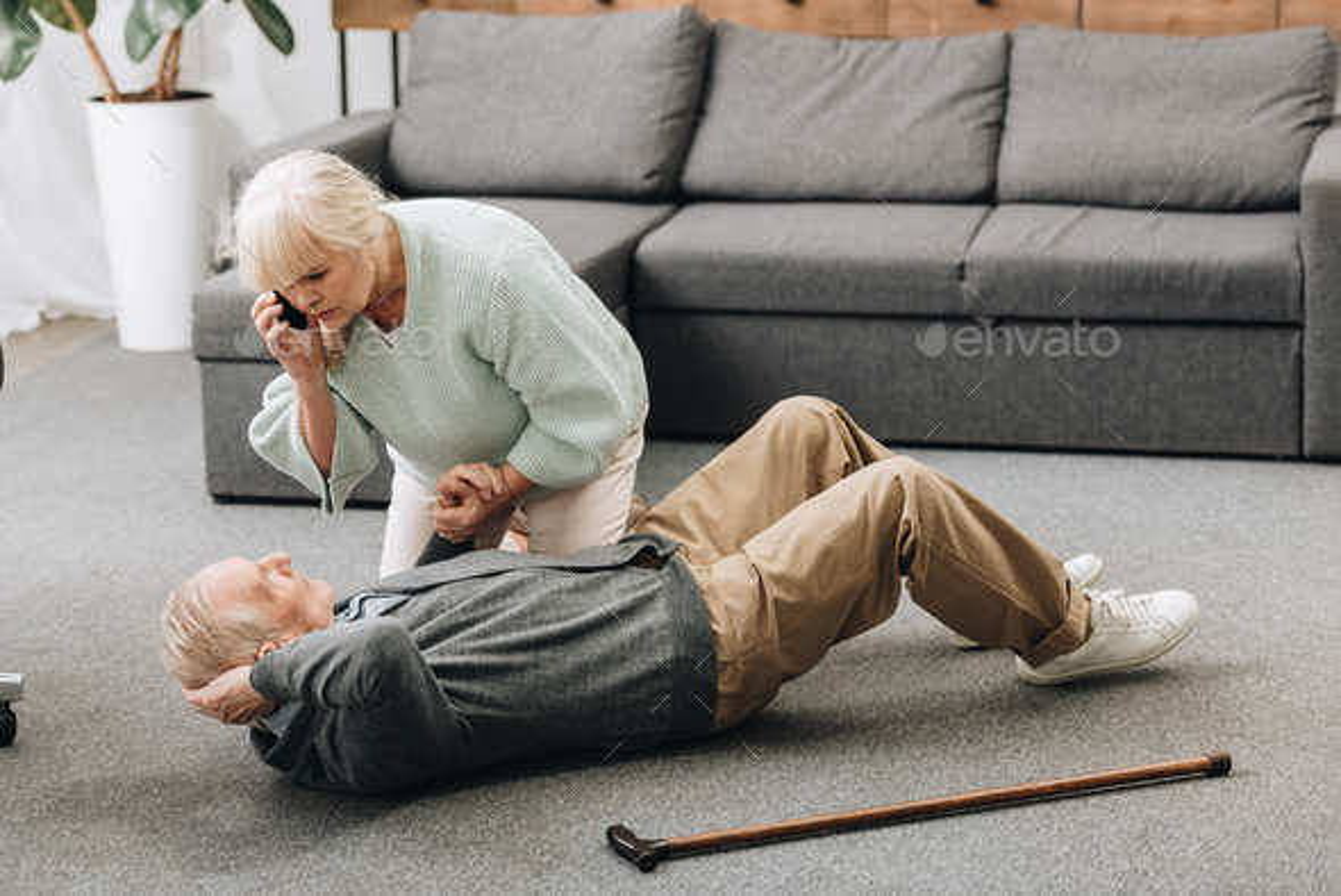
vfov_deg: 15.2
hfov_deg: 22.6
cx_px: 670
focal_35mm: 90
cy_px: 448
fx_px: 3354
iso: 125
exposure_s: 1/200
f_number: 2.8
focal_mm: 90
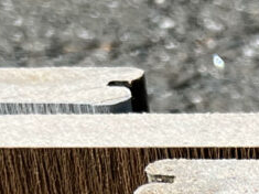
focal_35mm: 170
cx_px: 403
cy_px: 459
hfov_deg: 11.1
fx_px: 1271
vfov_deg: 8.1
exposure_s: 1/2762
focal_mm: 5.7
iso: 50
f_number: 1.5
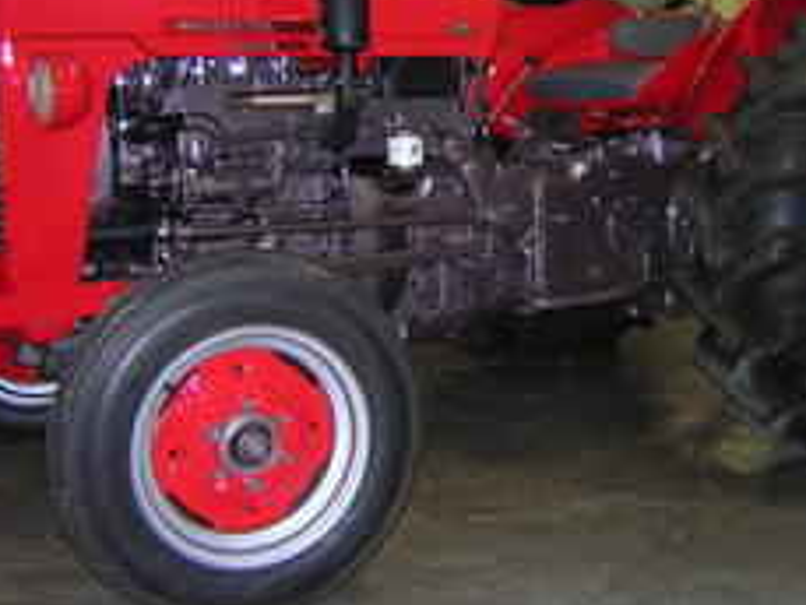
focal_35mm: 54
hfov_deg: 35.5
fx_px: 1258
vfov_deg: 27.0
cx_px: 454
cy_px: 229
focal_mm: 4.7
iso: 400
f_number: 2.6
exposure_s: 1/60.1
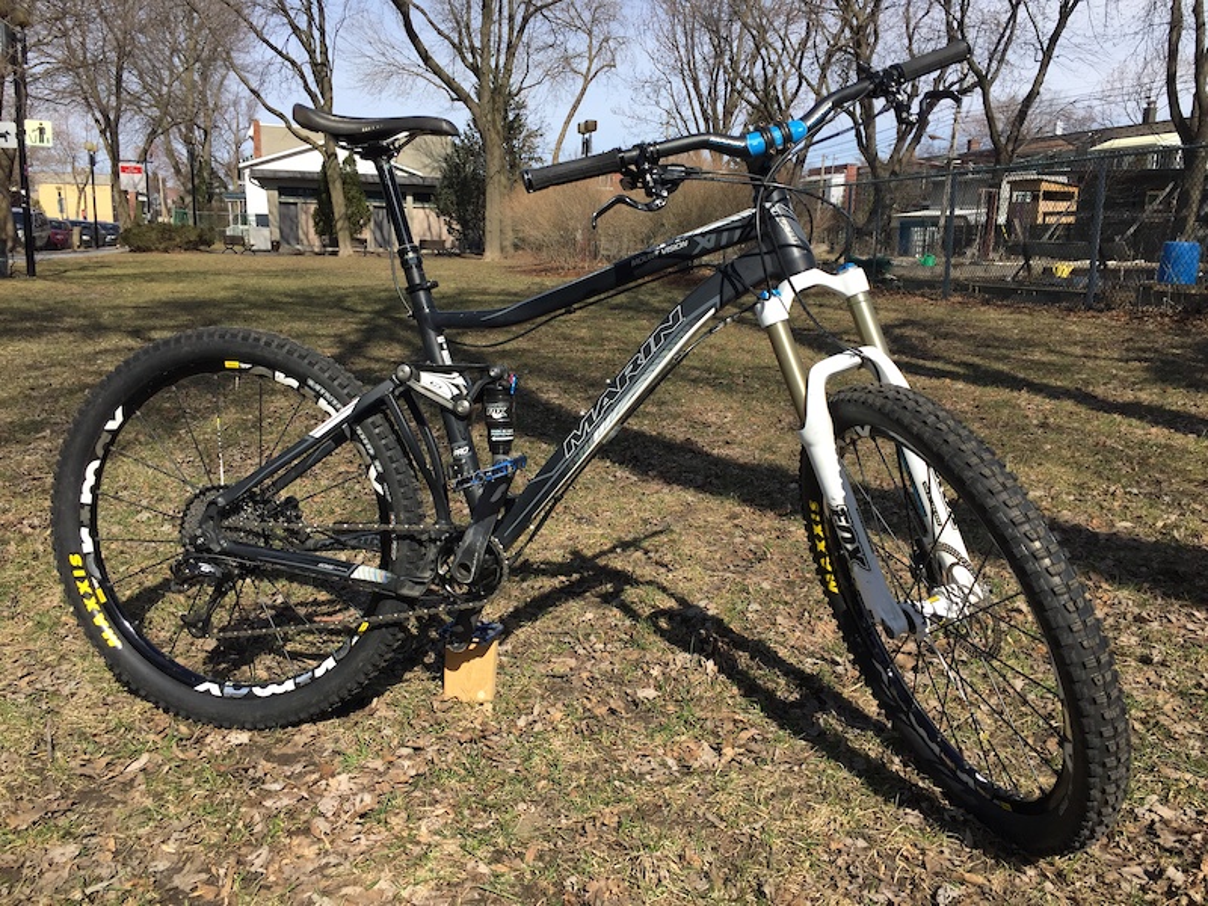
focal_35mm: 29
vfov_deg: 48.2
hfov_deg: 61.7
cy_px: 453
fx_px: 1012
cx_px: 604
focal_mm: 4.15
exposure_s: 1/1721
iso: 32
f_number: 2.2
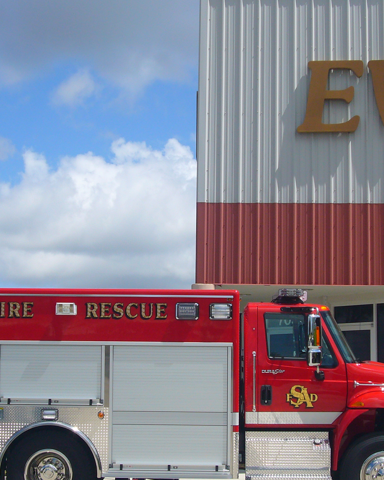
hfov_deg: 19.9
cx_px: 176
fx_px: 1094
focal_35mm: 77
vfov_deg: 24.7
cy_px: 274
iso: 80
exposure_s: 1/400
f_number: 7.1
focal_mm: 8.1
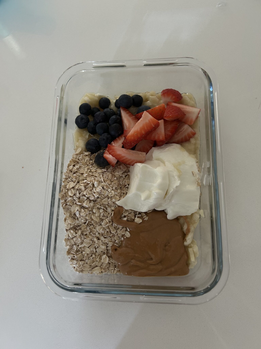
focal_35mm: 26
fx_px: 261
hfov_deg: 53.1
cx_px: 130
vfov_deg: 67.3
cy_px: 174
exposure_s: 1/34
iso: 640
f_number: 1.5
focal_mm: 5.7
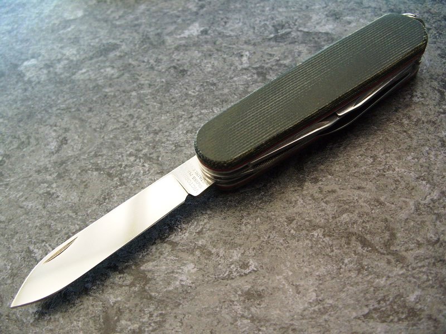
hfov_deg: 52.6
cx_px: 223
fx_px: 451
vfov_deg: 40.7
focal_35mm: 35
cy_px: 167
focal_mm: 7.8
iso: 200
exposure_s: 1/45
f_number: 2.8
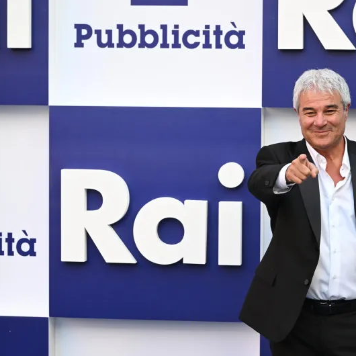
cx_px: 232
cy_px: 178
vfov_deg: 11.3
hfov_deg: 11.3
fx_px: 1792
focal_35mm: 154
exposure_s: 1/400
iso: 1000
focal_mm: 120
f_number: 5
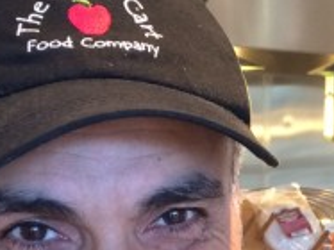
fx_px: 1196
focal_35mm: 124
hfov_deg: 15.3
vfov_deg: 11.7
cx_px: 408
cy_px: 312
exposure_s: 1/30
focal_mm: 4.12
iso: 125
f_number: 2.2
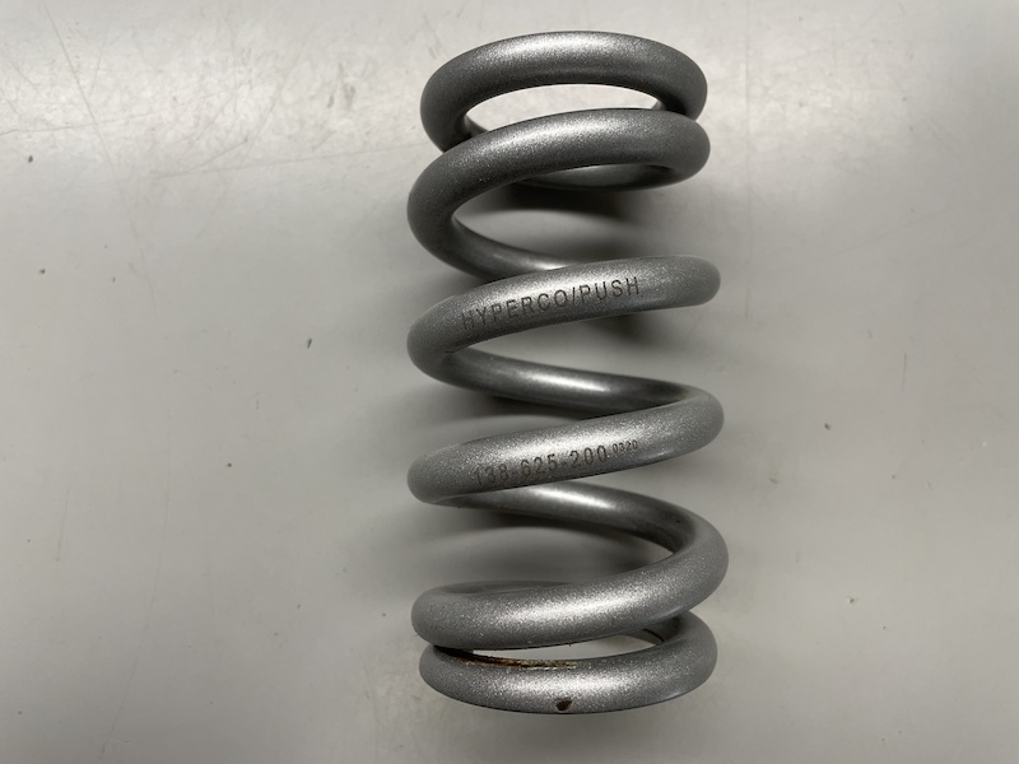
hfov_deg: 67.3
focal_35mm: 26
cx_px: 510
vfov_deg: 53.1
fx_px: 765
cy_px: 382
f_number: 1.6
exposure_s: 1/144
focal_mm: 4.2
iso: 32
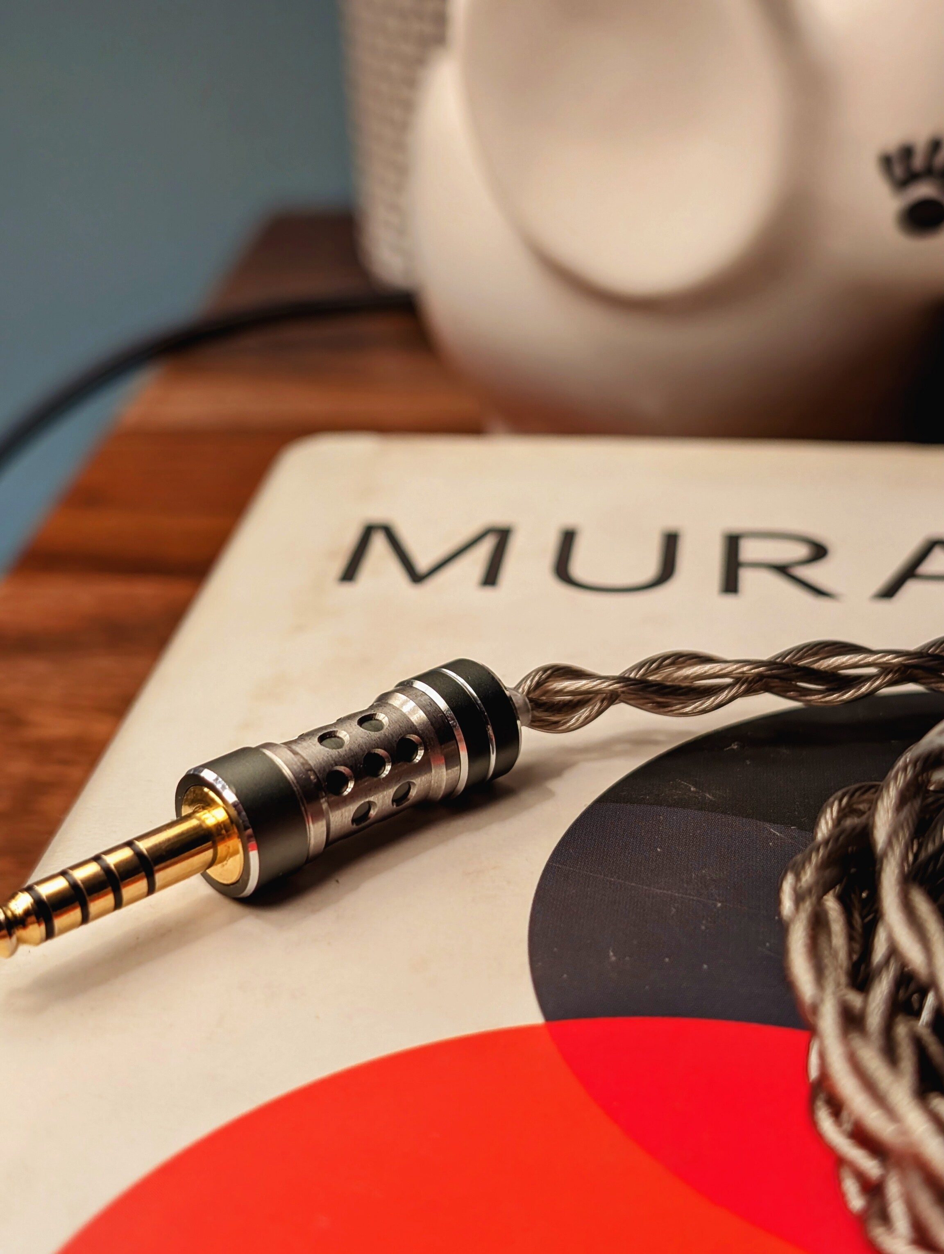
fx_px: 1777
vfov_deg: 38.9
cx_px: 472
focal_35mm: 49
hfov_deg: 29.7
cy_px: 627
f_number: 1.68
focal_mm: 6.9
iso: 143
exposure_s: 1/82.2
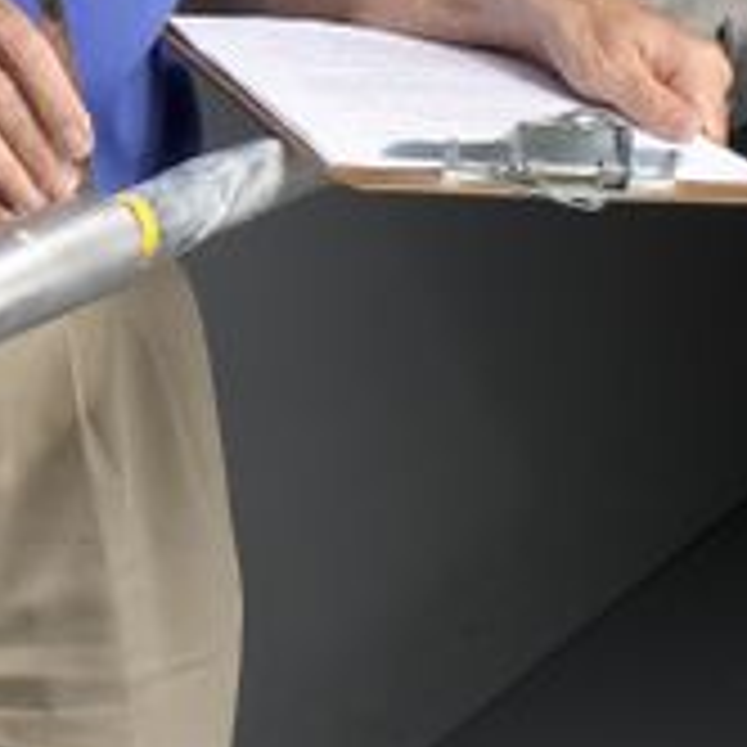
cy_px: -83
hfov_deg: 10.3
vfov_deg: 10.3
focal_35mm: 168
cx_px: -117
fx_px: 4102
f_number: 8
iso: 200
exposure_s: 1/125
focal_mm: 32
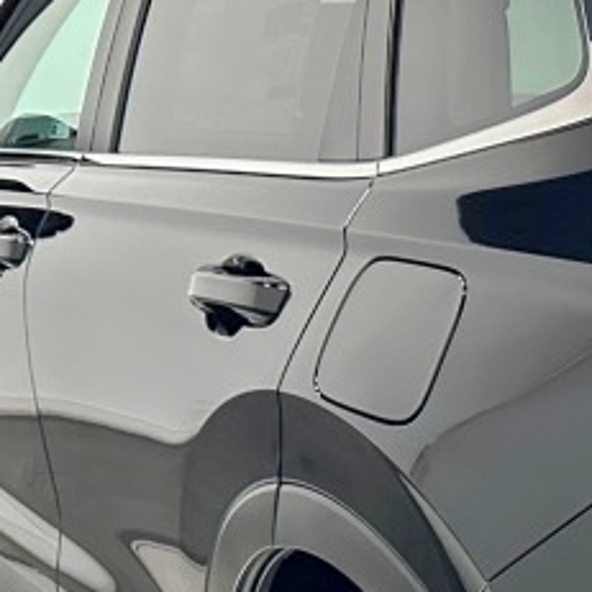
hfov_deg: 16.7
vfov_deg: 18.2
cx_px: 897
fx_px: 1819
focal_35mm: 94
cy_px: 520
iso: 800
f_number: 1.78
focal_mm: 6.86
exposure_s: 1/60
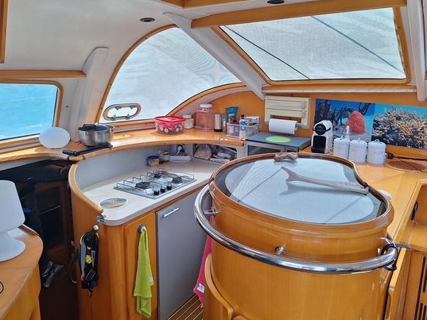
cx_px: 238
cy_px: 144
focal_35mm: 30
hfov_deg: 59.8
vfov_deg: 46.7
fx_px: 370
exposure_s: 1/187
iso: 40
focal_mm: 5.54
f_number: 1.8
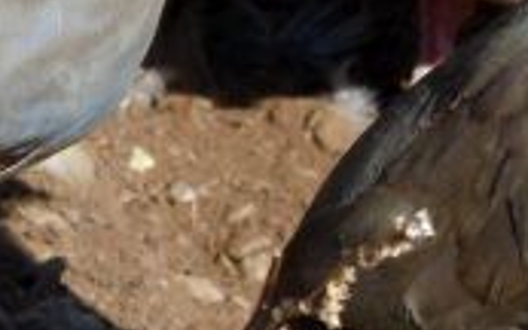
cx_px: 510
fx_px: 13536
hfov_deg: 2.2
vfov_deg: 1.4
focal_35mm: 941
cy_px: -61
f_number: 4
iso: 100
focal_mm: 43.3
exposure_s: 1/800
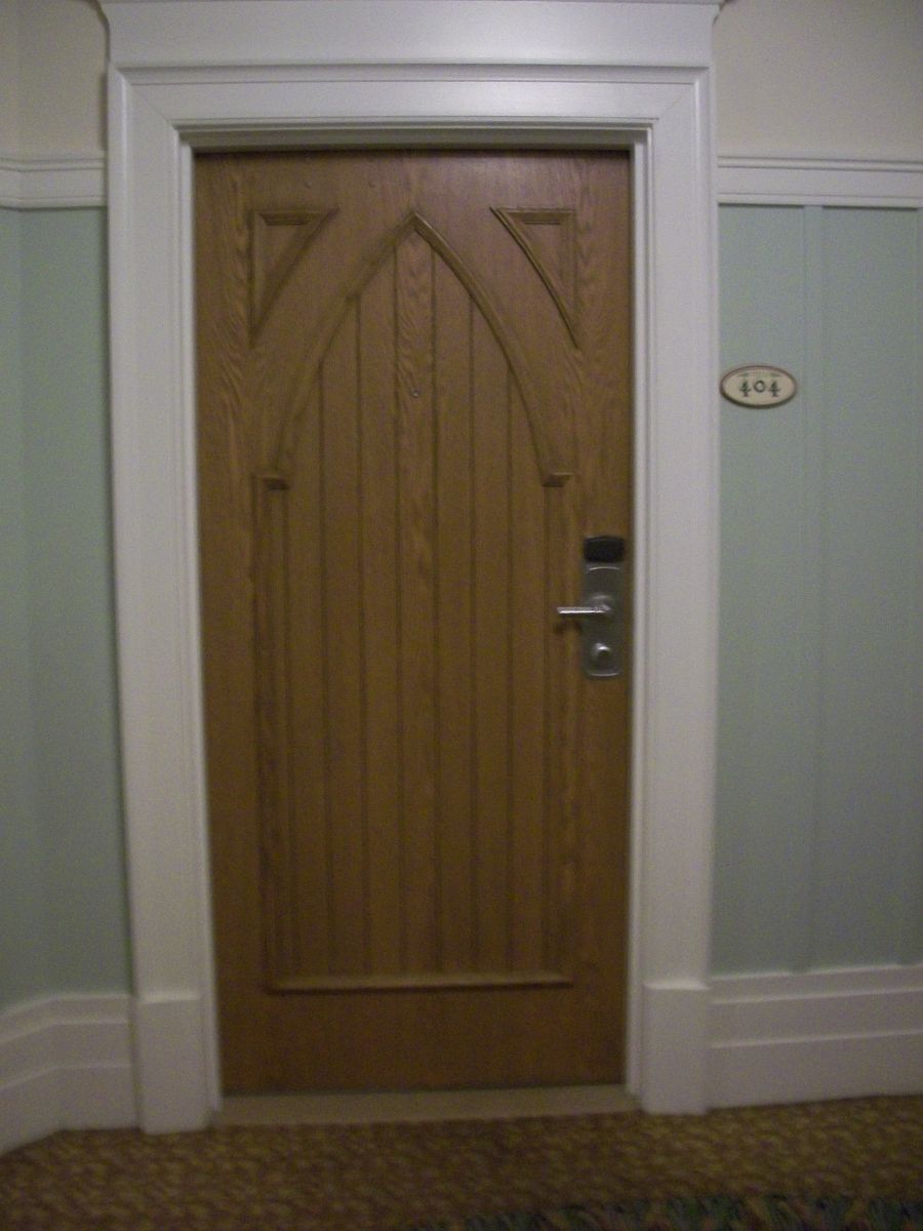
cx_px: 462
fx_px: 1244
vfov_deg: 52.6
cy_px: 616
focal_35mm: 35
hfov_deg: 40.7
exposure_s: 1/8
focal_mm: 6.3
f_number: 3.1
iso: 320
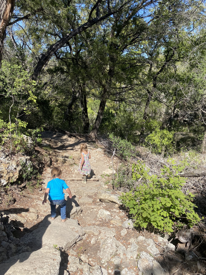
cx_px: 103
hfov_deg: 53.1
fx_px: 206
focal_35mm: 26
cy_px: 138
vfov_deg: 67.3
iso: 32
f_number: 1.8
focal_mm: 4.25
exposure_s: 1/2105
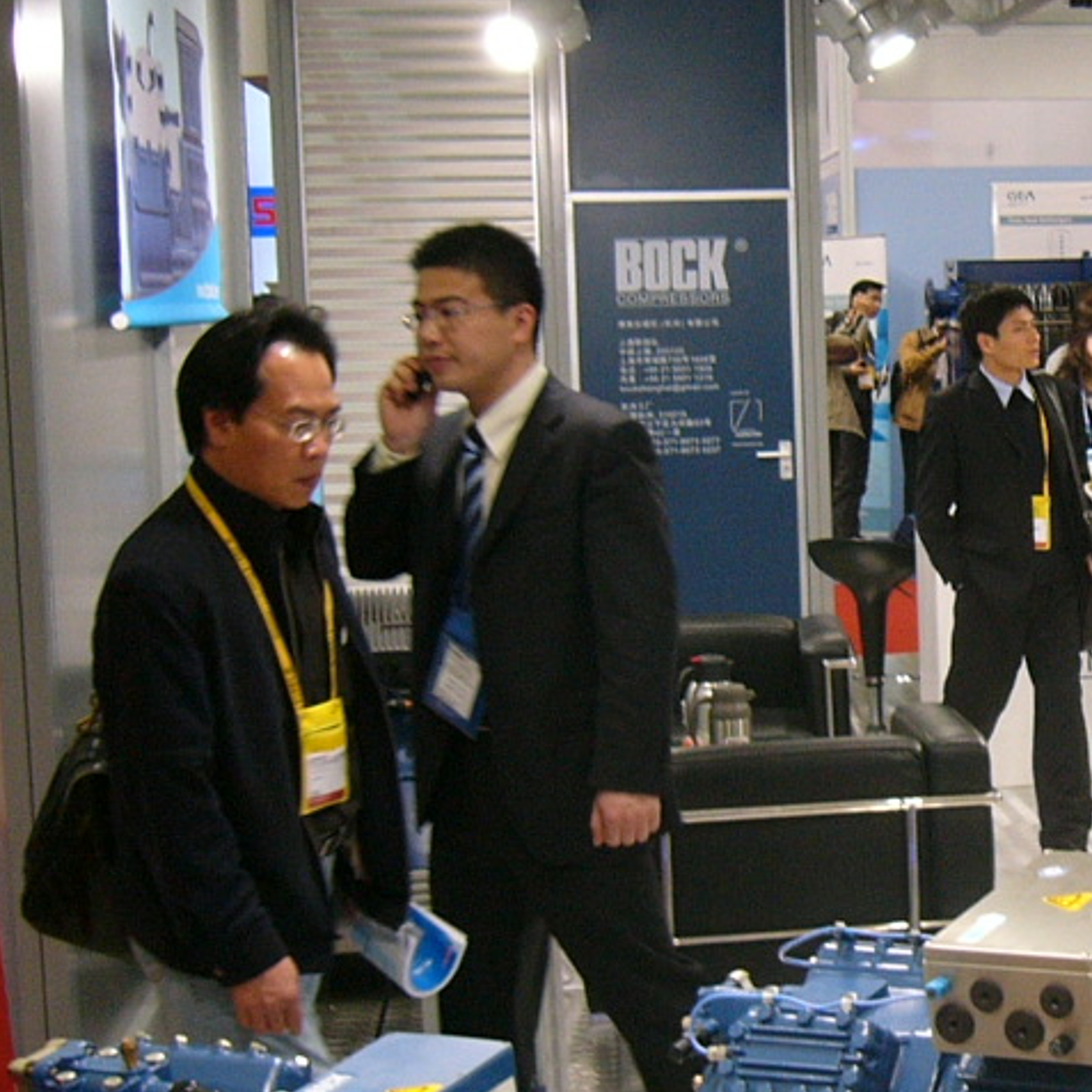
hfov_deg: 19.6
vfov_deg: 20.9
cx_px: 1314
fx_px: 2962
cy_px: 579
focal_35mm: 83
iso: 100
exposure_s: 1/80
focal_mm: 5.8
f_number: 2.8
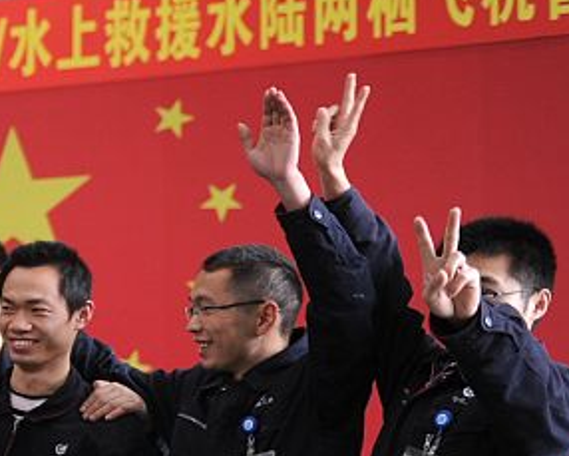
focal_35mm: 126
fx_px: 2123
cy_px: 430
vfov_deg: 12.1
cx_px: -573
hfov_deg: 13.2
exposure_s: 1/200
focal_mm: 32
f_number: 2.8
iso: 1000
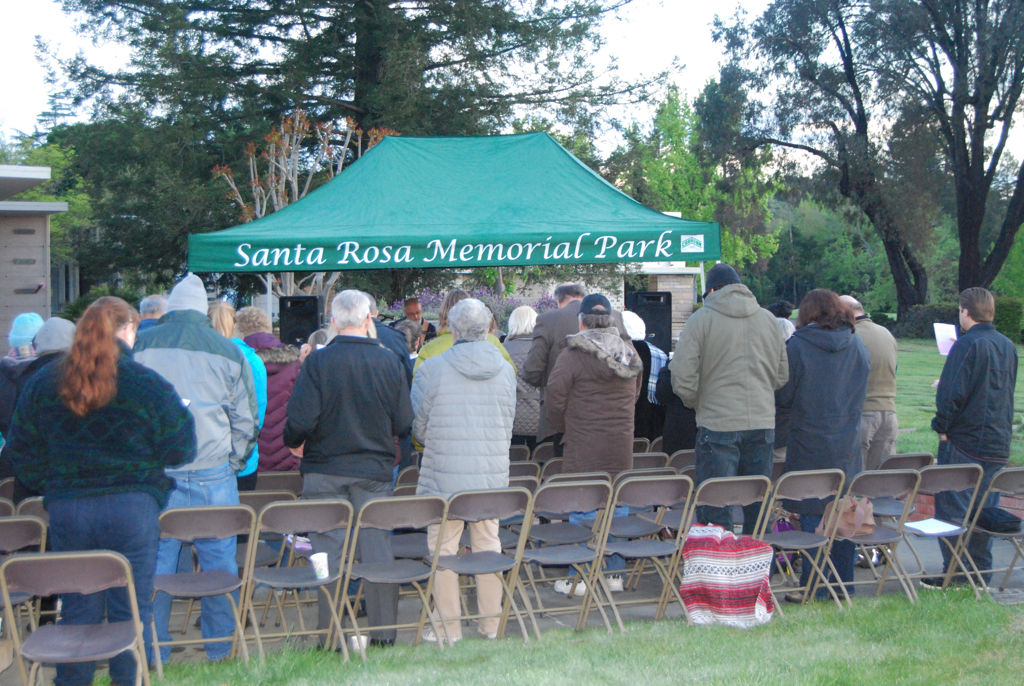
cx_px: 512
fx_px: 1495
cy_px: 343
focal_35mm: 52
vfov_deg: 25.8
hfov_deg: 37.8
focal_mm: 35
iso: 1600
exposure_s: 1/60
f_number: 4.8
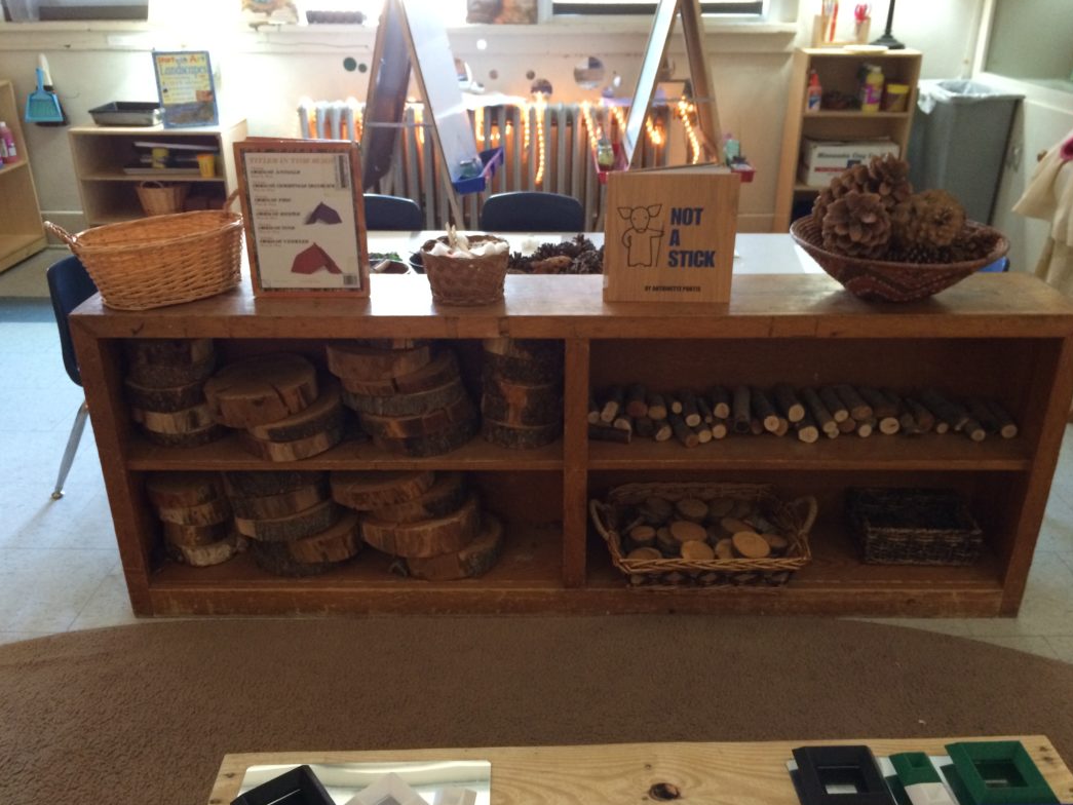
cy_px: 408
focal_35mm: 31
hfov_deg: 58.3
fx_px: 961
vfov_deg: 45.4
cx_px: 538
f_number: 2.2
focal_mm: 4.12
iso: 320
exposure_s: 1/20
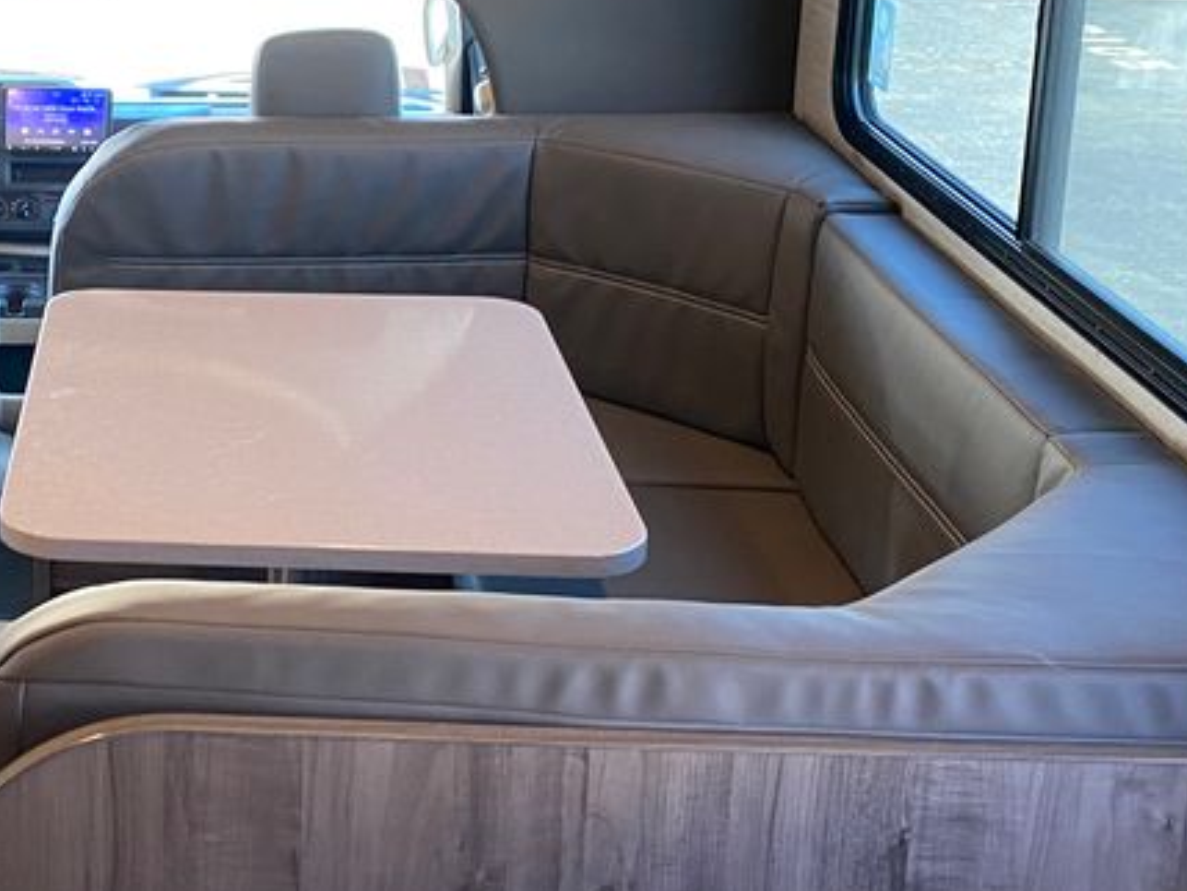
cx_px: 75
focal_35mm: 62
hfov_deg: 29.6
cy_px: 221
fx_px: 2127
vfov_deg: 23.4
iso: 125
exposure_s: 1/60
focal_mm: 4.25
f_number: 1.8
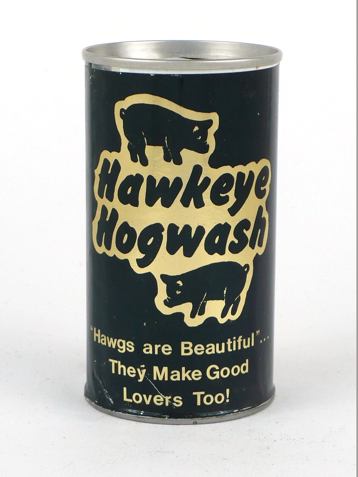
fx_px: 1600
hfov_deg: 12.8
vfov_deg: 17.0
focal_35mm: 116
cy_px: 238
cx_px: 179
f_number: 3.3
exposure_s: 1/400
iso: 100
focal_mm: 12.9
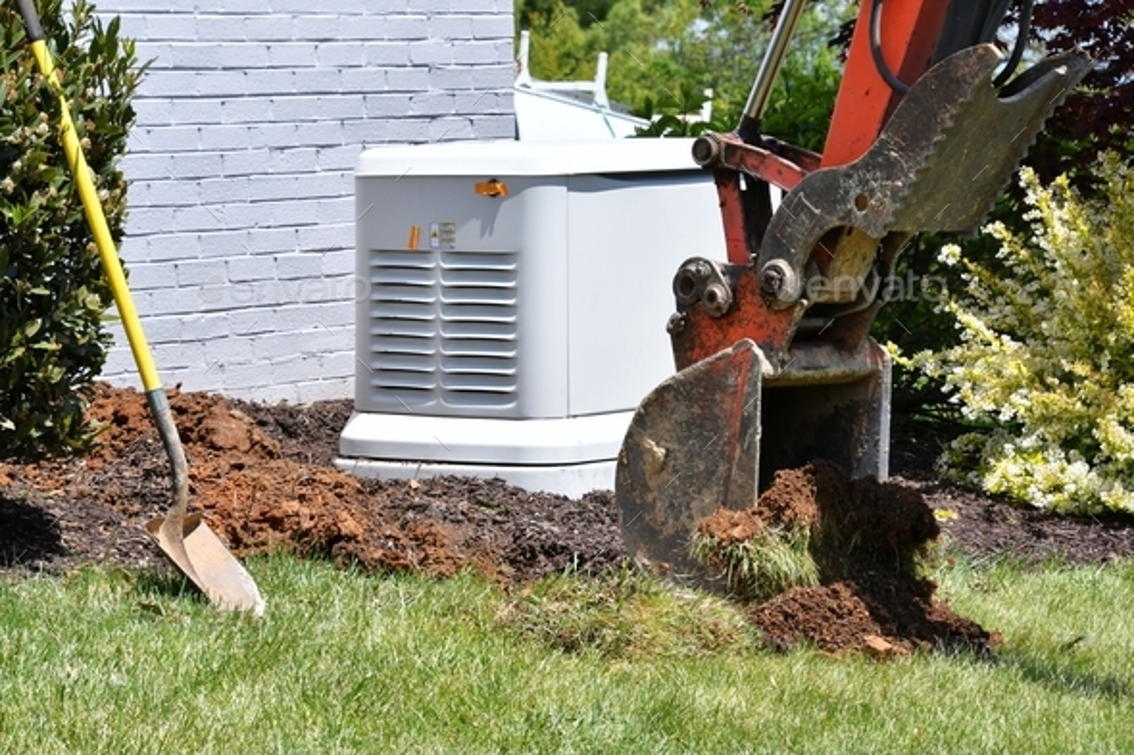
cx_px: 567
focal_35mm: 135
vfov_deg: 10.2
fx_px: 4251
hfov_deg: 15.2
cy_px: 378
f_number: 13
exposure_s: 1/640
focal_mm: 90
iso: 500
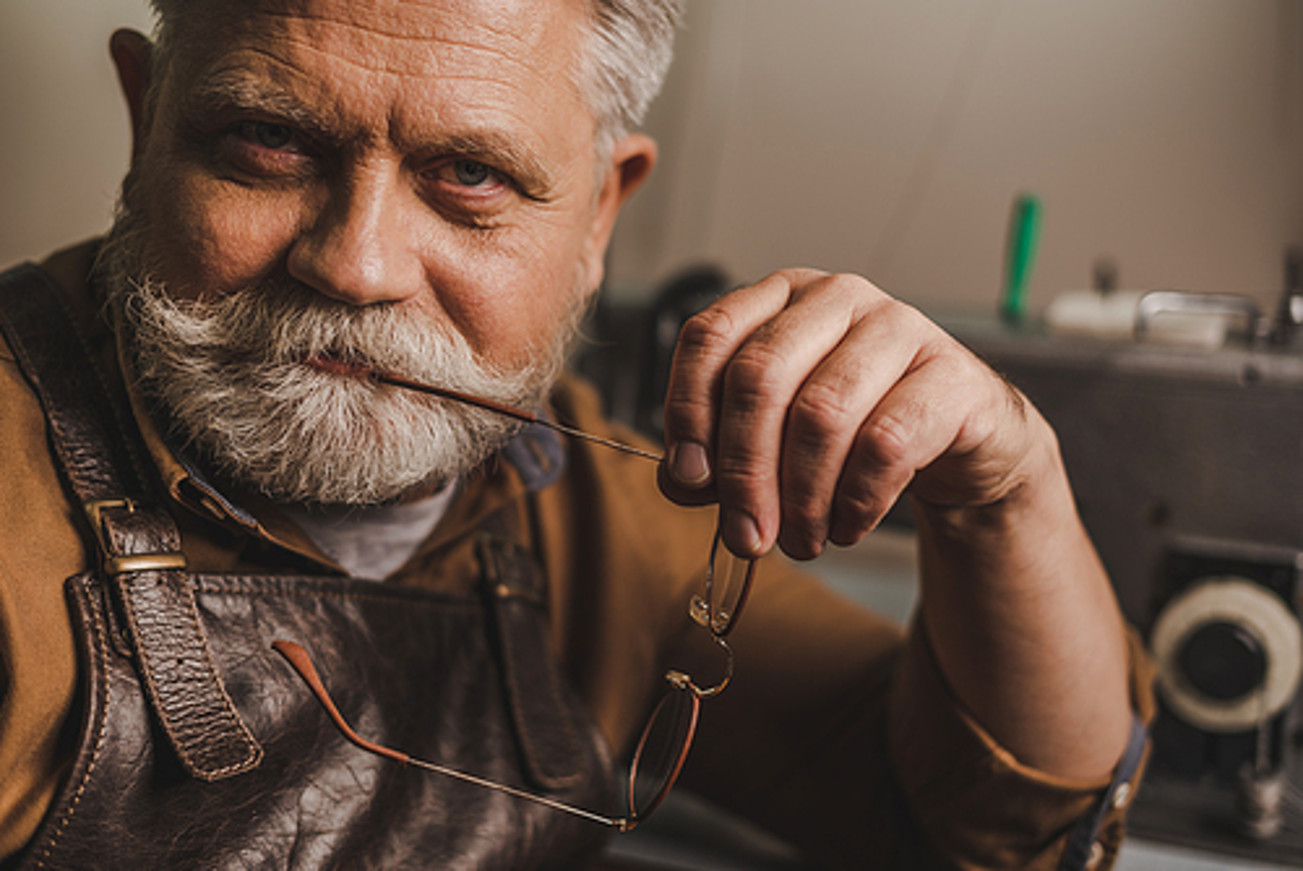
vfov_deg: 27.0
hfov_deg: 39.6
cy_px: 436
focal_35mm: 50
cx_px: 652
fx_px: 1811
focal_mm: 50
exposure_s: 1/200
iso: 50
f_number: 2.5
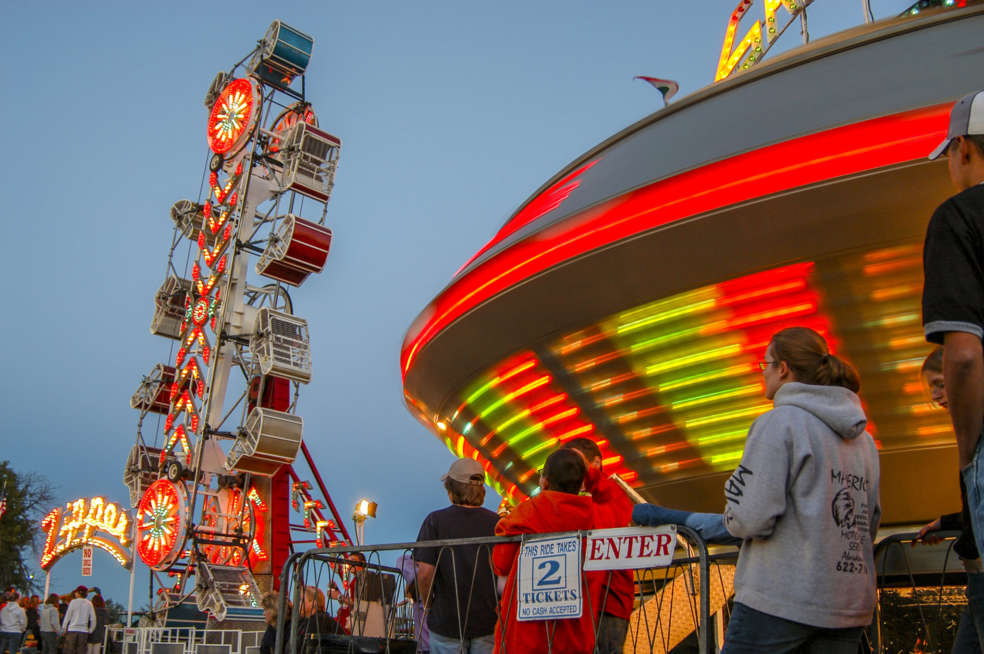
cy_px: 327
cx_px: 492
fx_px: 983
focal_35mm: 36
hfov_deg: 53.2
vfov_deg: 36.8
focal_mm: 24
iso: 200
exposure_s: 1/15
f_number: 3.5
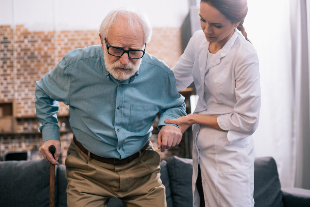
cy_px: 104
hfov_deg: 39.6
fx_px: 431
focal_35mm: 50
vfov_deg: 27.0
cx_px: 155
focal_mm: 50
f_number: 3.5
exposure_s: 1/200
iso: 200
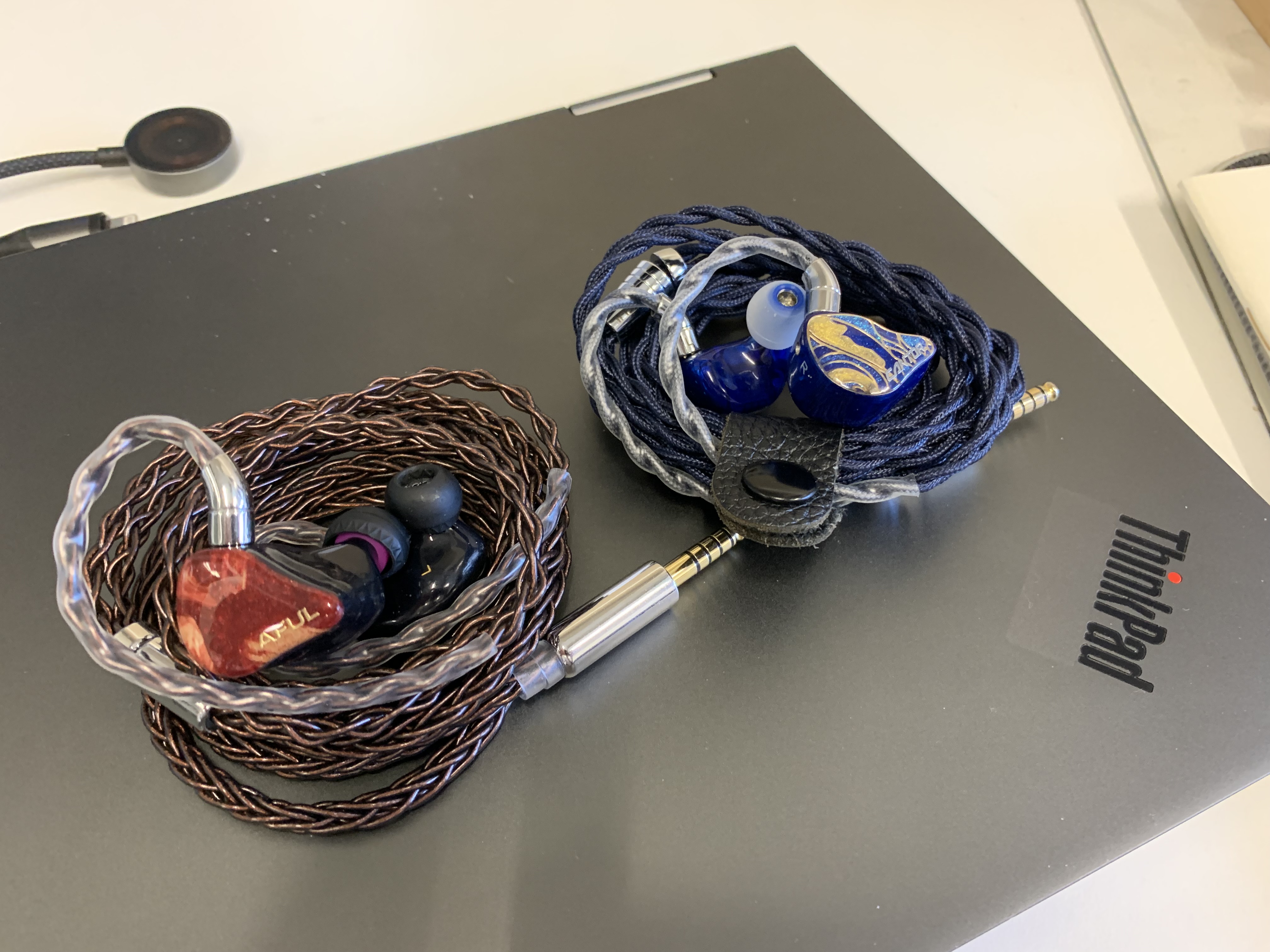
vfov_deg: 53.1
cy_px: 476
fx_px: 954
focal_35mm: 26
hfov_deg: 67.3
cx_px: 635
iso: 250
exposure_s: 1/33
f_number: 1.8
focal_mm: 4.25
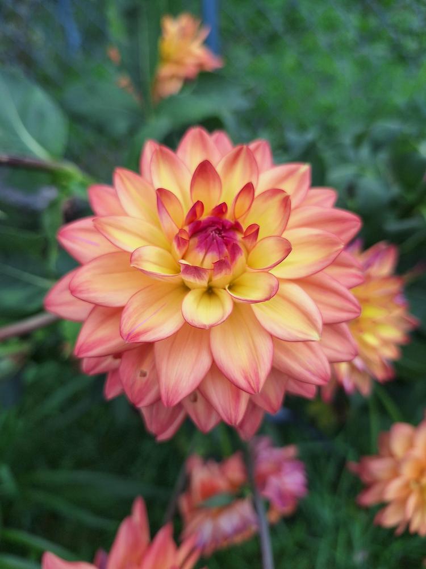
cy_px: 284
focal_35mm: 23
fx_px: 377
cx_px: 213
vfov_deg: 73.9
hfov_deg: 58.9
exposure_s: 1/252
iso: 40
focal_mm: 5.54
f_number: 1.8
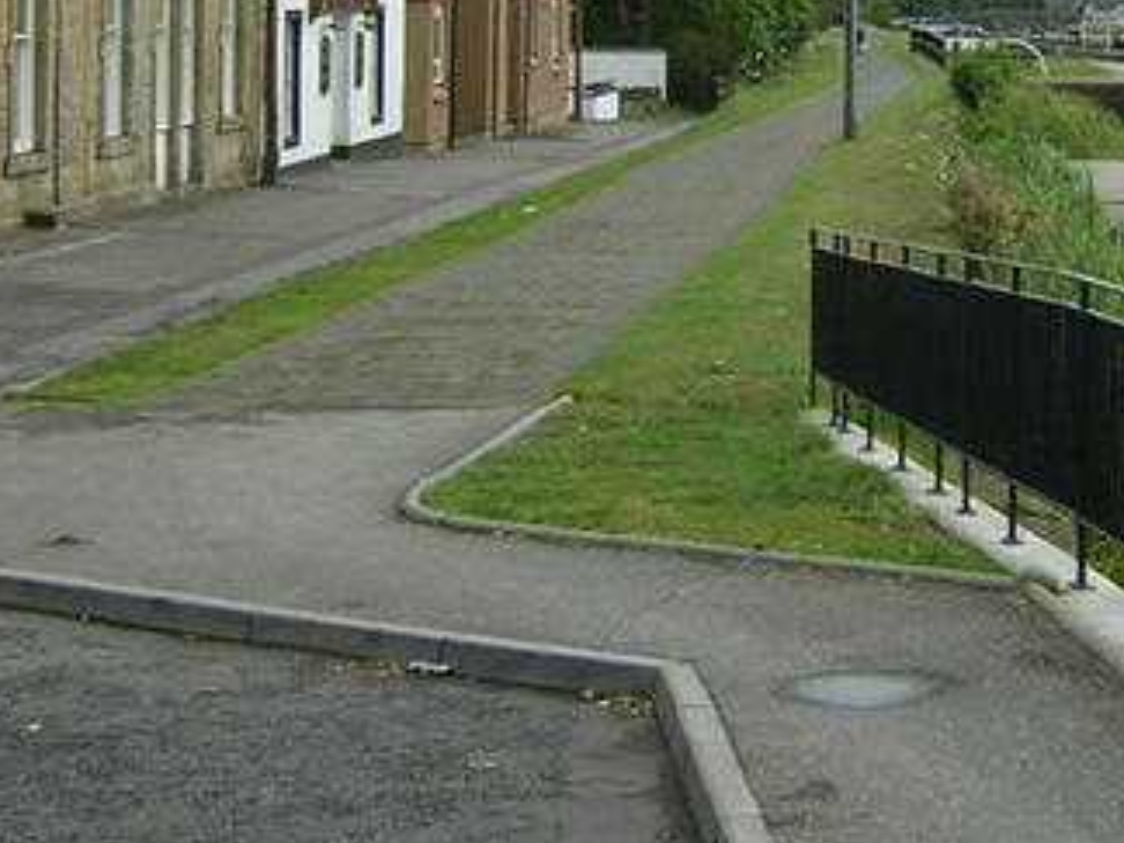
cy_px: 10
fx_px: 2890
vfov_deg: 16.3
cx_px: 850
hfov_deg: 21.8
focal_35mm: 89
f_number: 5.2
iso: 100
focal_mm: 4.7
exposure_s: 1/153
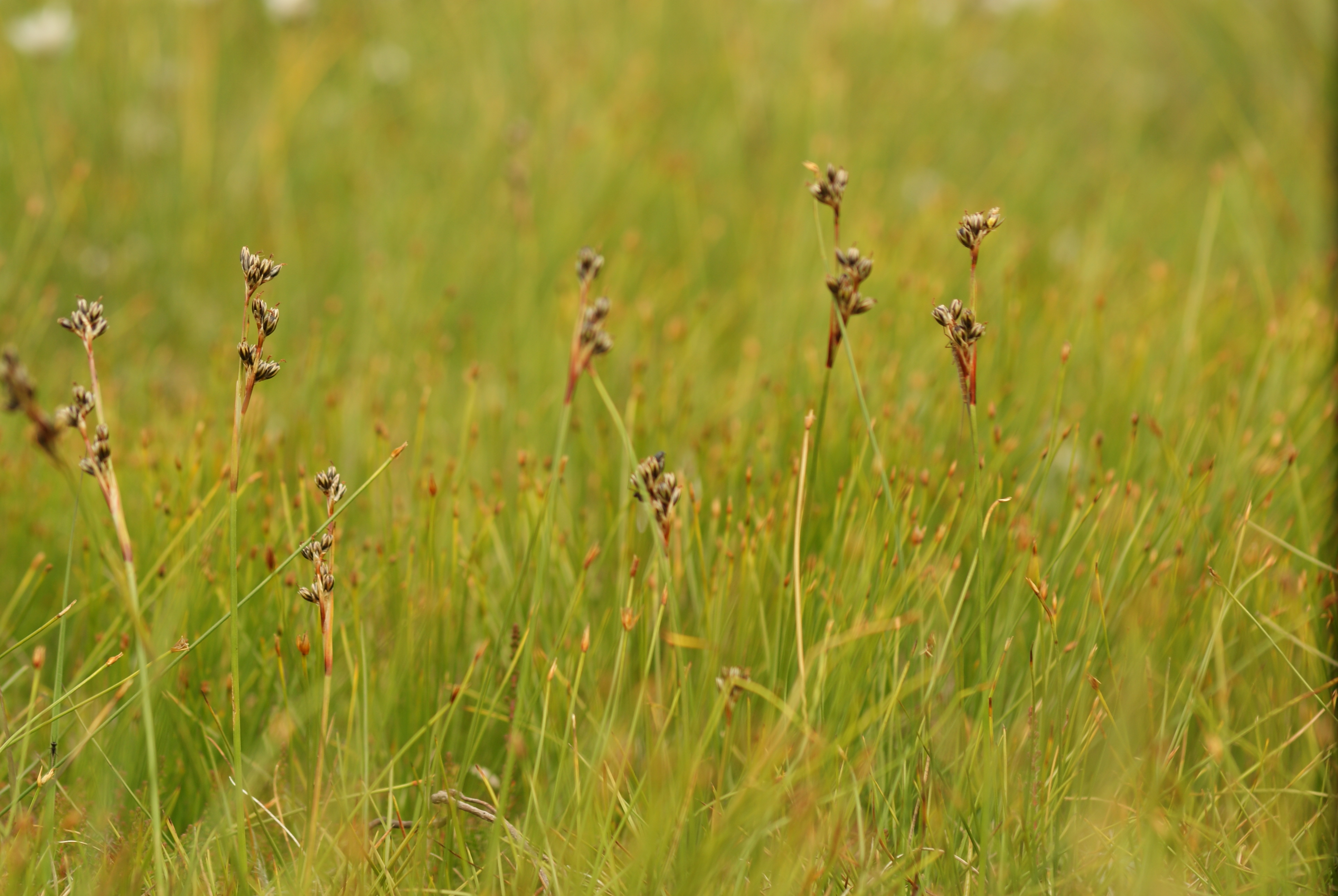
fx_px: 5582
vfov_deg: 9.2
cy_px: 448
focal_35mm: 150
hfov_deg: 13.7
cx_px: 669
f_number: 6.3
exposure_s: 1/200
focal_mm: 100
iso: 100
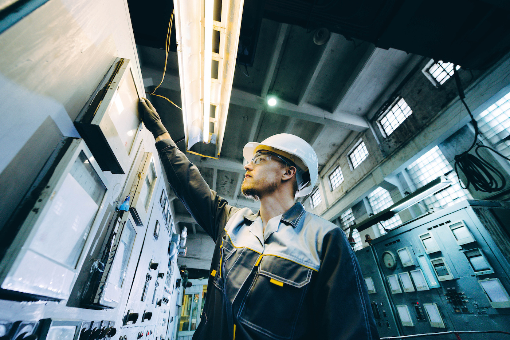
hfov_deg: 100.3
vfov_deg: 77.3
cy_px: 163
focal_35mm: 15
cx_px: 269
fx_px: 213
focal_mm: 14
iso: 500
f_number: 4
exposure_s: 1/50
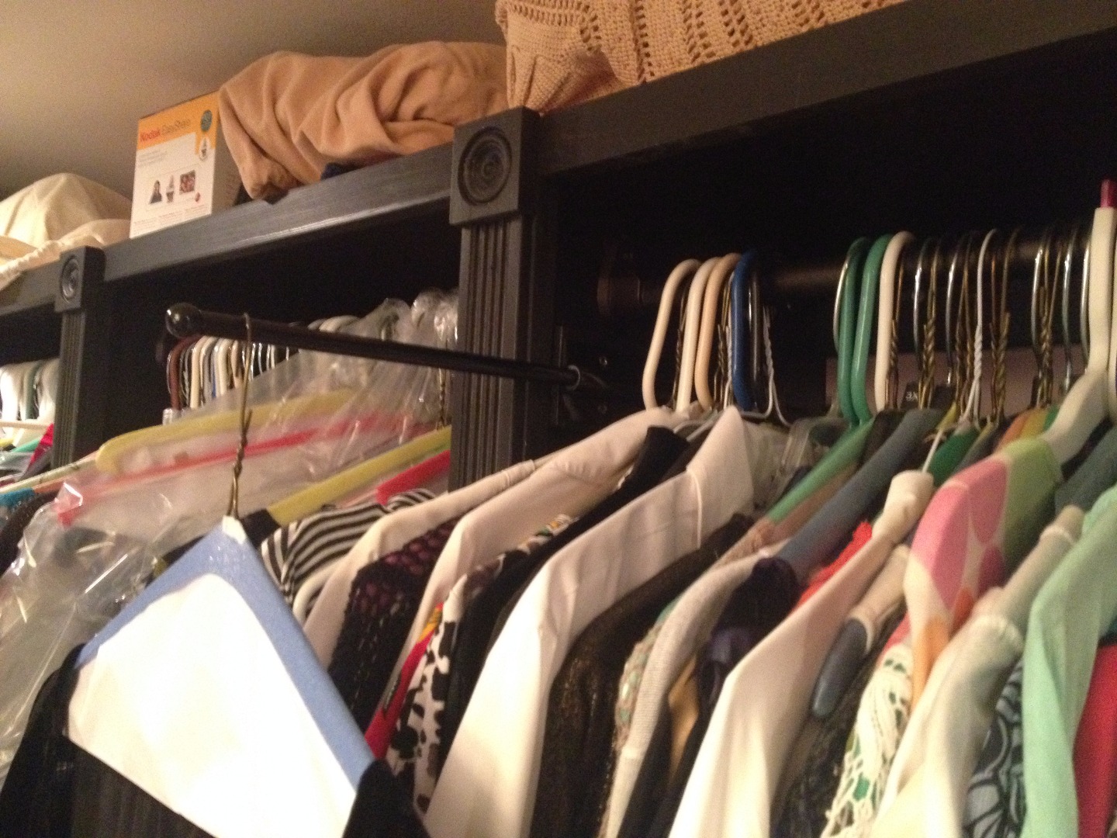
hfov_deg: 52.6
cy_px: 419
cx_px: 558
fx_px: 1129
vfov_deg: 40.7
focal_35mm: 35
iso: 640
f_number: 2.4
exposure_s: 1/15
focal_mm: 4.28
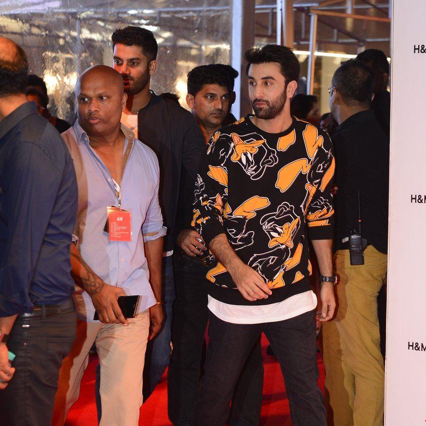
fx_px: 1476
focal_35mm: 106
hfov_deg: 16.4
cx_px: 245
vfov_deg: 16.4
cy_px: 263
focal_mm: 70
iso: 800
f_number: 5
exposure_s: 1/125
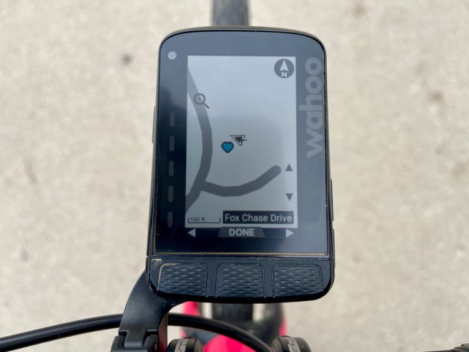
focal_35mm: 26
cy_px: 176
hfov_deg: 67.3
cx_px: 234
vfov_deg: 53.1
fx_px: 352
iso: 125
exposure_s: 1/121
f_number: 1.6
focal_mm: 5.1
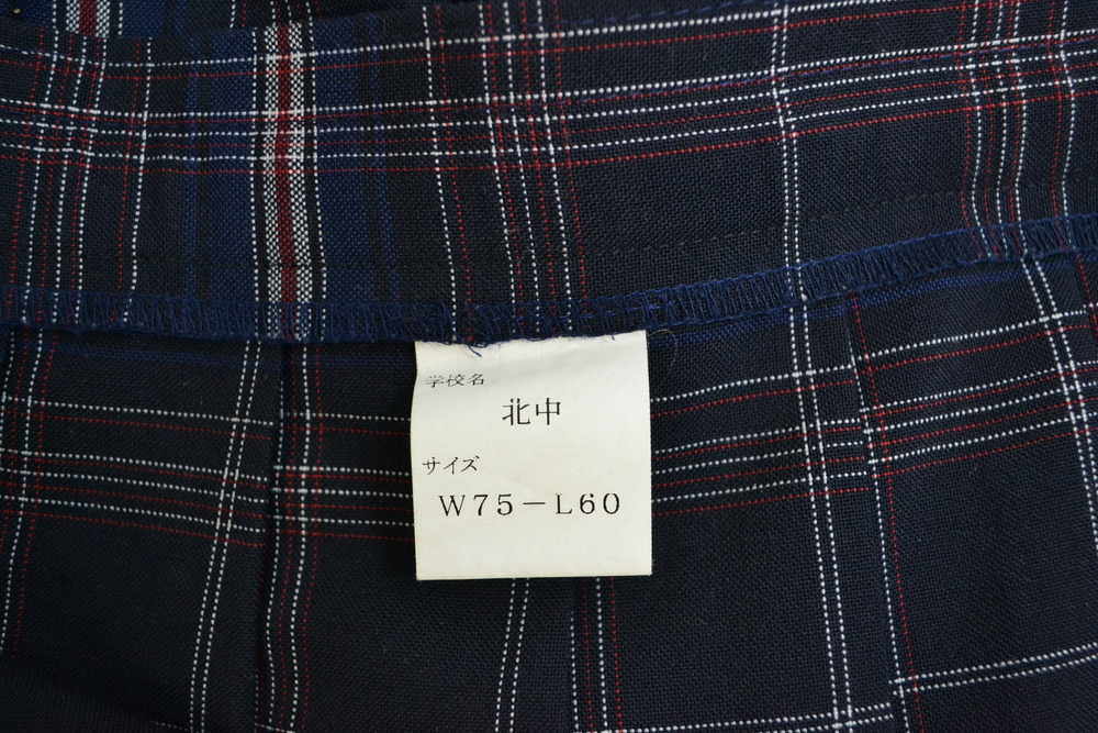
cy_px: 366
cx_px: 549
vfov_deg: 34.2
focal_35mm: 39
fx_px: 1190
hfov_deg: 49.5
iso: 1600
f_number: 5
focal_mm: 26
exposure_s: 1/60
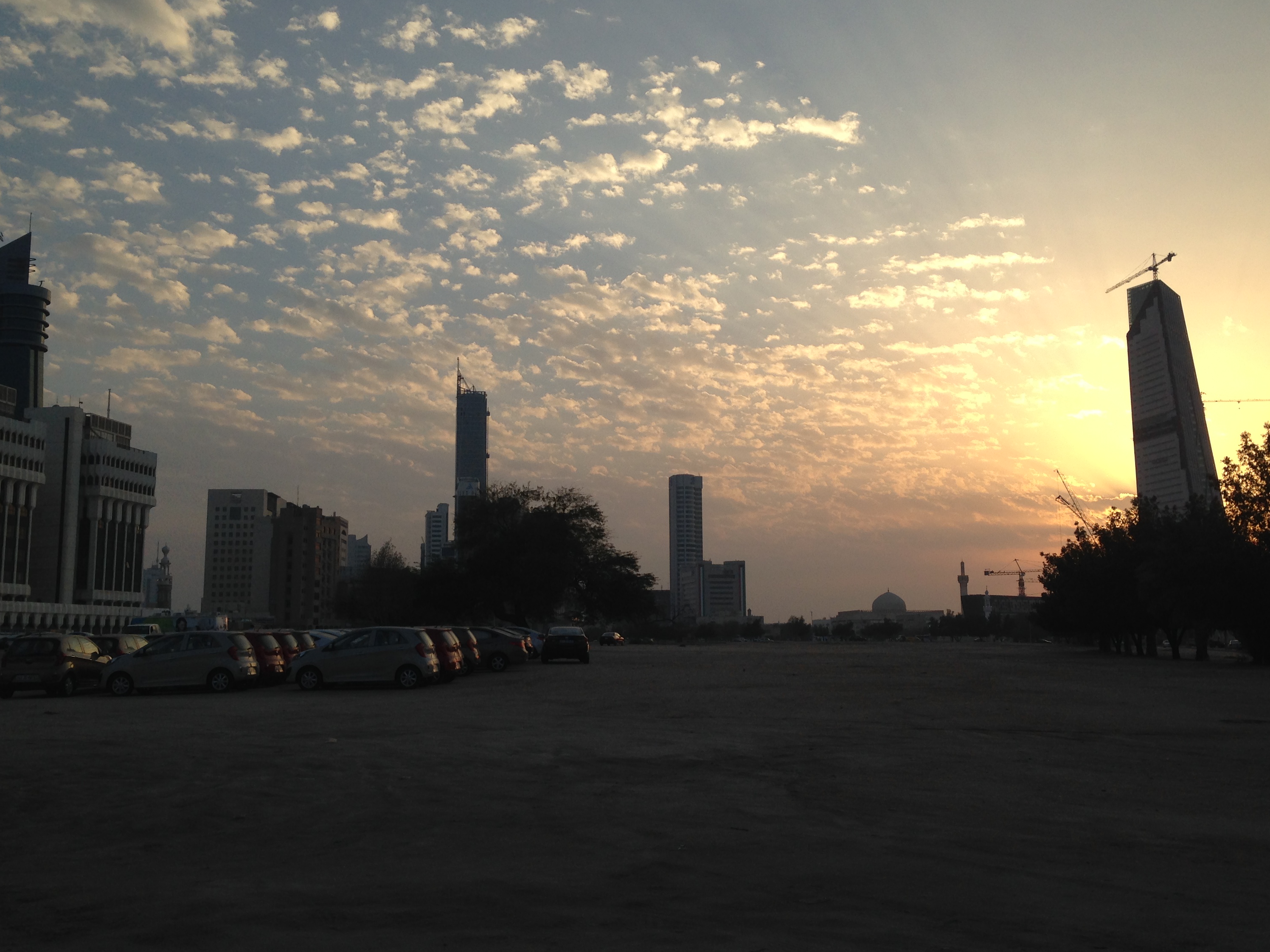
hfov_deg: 51.4
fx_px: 1321
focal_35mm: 36
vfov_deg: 39.7
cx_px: 637
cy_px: 459
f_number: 2.4
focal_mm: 4.12
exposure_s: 1/1355
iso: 50
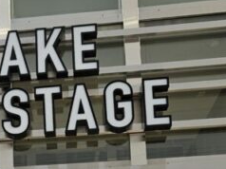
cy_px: 240
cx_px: 1
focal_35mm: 99
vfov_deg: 14.1
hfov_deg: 19.3
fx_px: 646
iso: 40
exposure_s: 1/180
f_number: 1.8
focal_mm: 5.4
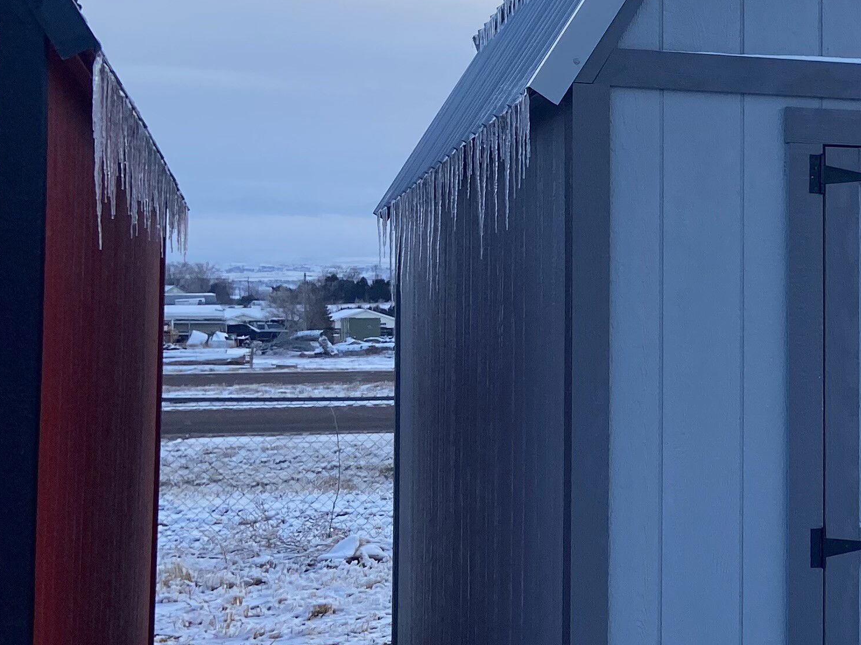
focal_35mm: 71
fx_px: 1766
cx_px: 982
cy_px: 334
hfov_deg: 25.2
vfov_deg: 20.7
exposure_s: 1/934
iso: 32
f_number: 1.8
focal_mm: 4.25
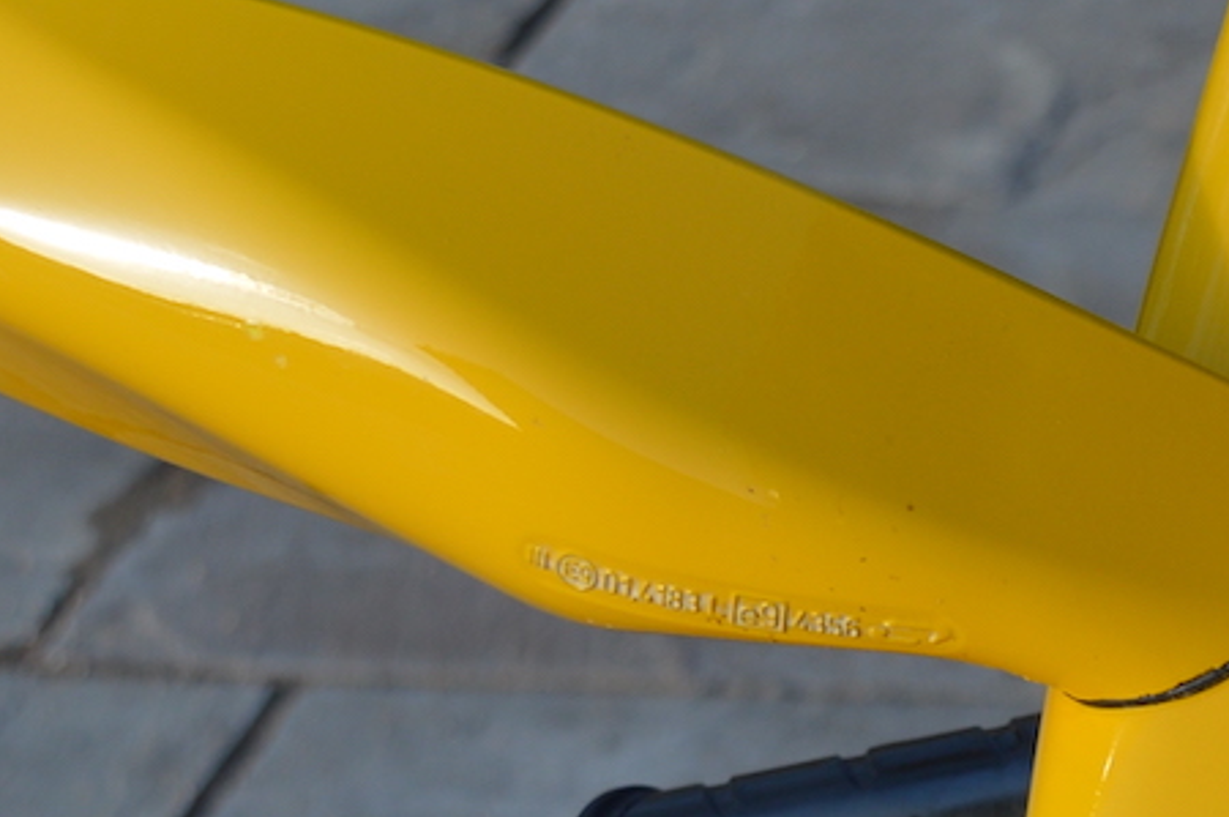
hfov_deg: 9.7
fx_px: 6820
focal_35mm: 200
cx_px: 2327
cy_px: 1213
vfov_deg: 6.8
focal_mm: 30
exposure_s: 1/125
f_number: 5.6
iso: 100
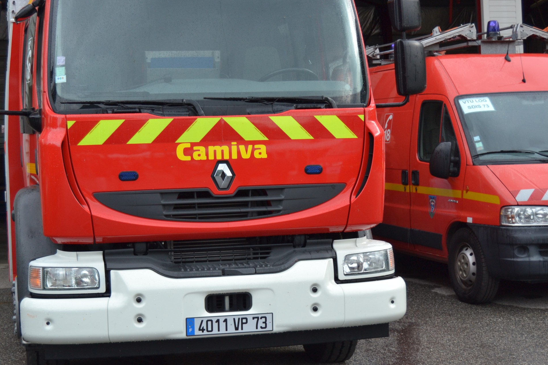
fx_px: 1050
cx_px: 218
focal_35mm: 69
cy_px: 171
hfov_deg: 29.2
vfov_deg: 19.7
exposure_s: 1/125
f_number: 4.5
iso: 250
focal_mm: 32
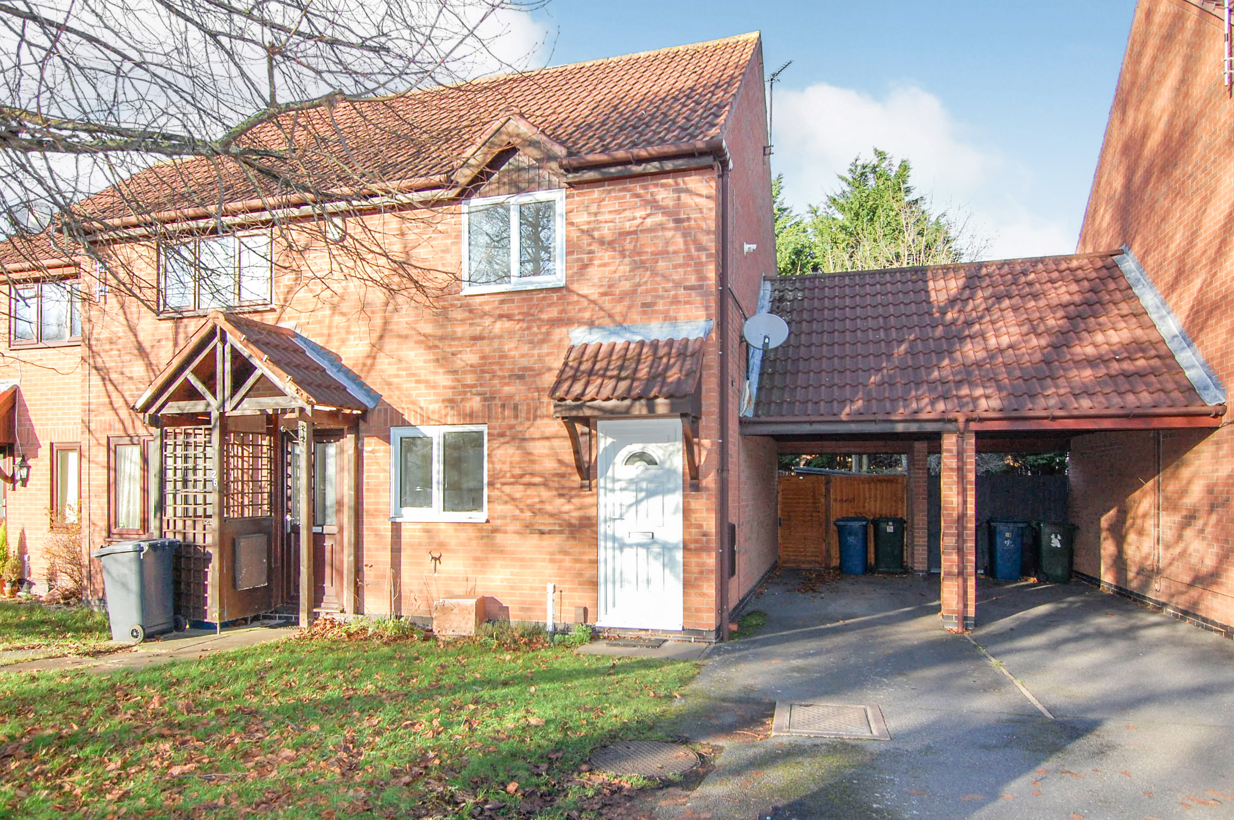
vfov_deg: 59.4
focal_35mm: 21
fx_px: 719
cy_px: 410
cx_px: 617
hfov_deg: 81.3
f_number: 5
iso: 400
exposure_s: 1/500
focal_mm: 14
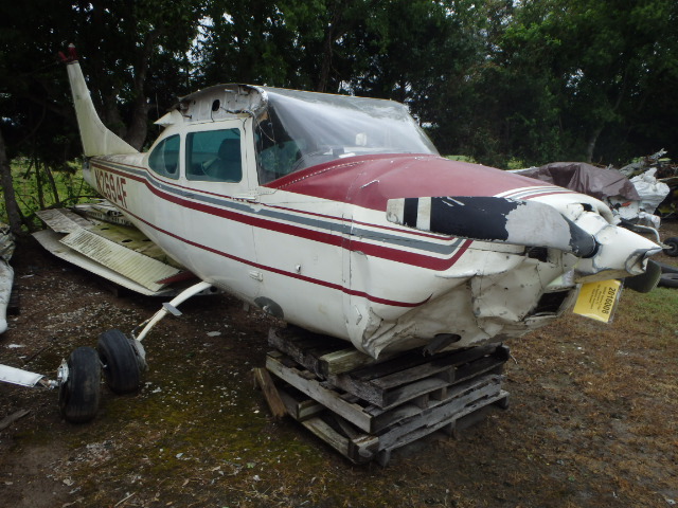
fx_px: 548
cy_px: 254
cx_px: 339
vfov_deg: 49.7
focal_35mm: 28
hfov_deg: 63.4
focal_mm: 5
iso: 125
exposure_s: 1/100
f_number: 11
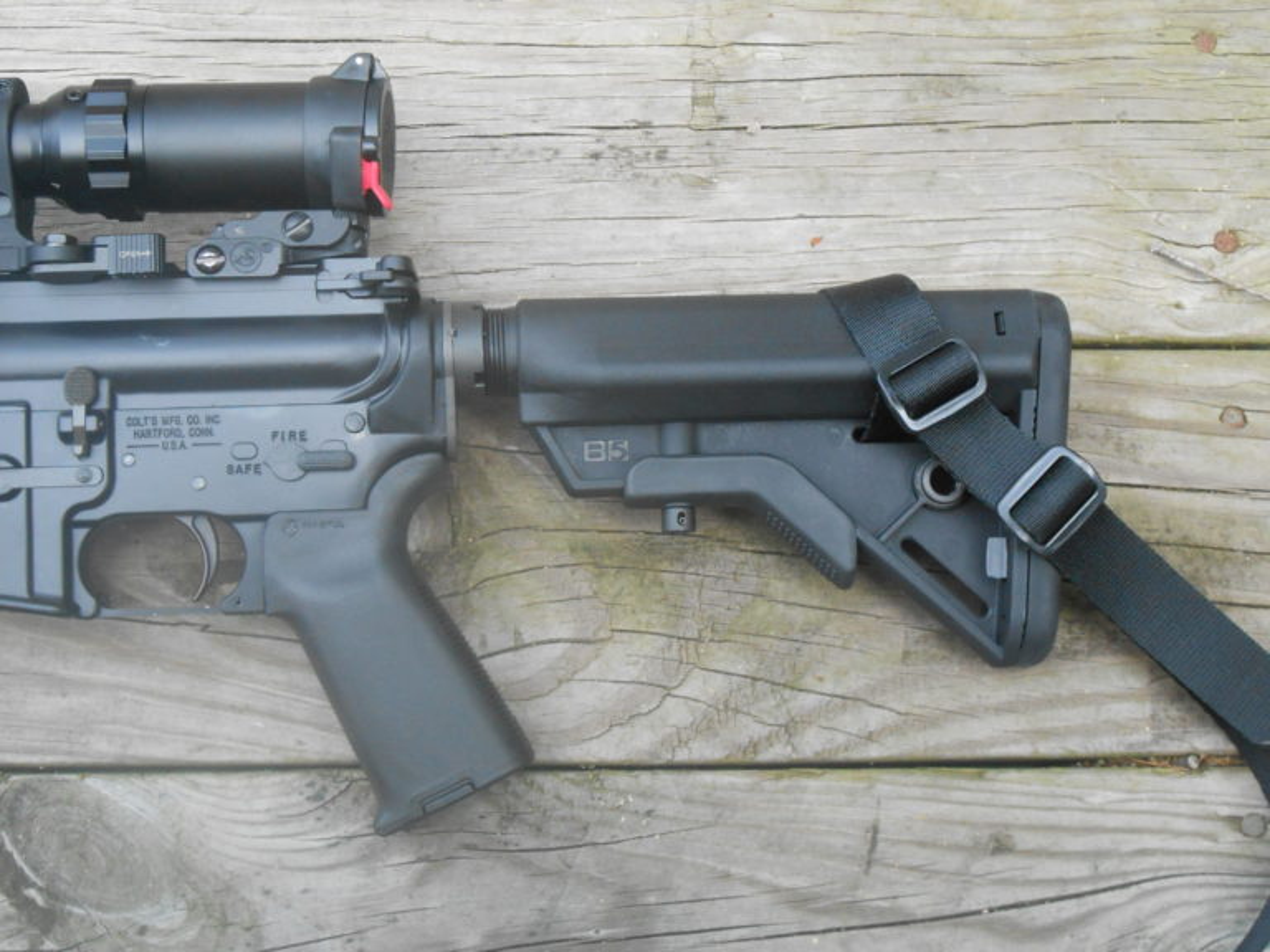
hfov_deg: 38.9
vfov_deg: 29.7
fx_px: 1798
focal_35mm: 49
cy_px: 476
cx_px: 635
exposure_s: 1/250
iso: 400
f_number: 4.8
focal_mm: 8.8
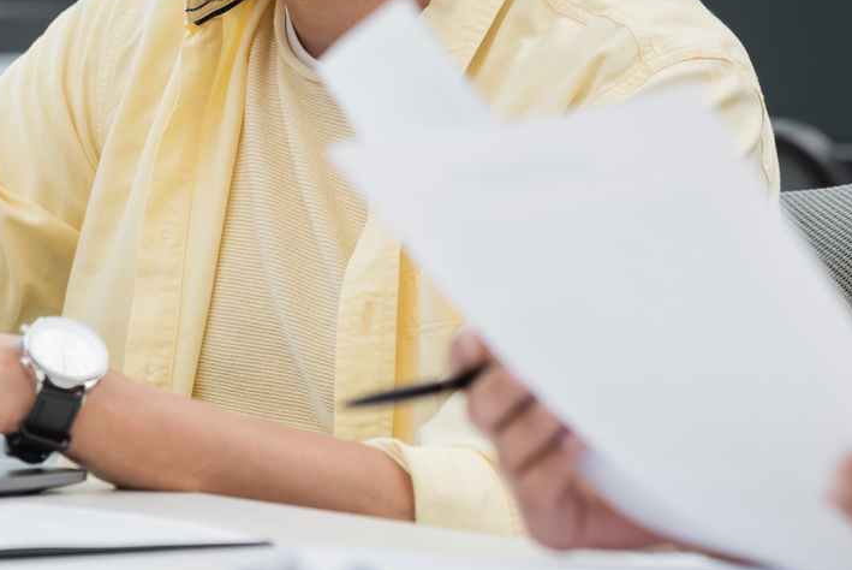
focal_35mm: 296
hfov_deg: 7.0
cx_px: 442
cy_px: -112
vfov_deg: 4.6
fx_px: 7011
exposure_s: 1/200
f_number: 4
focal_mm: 105
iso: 125
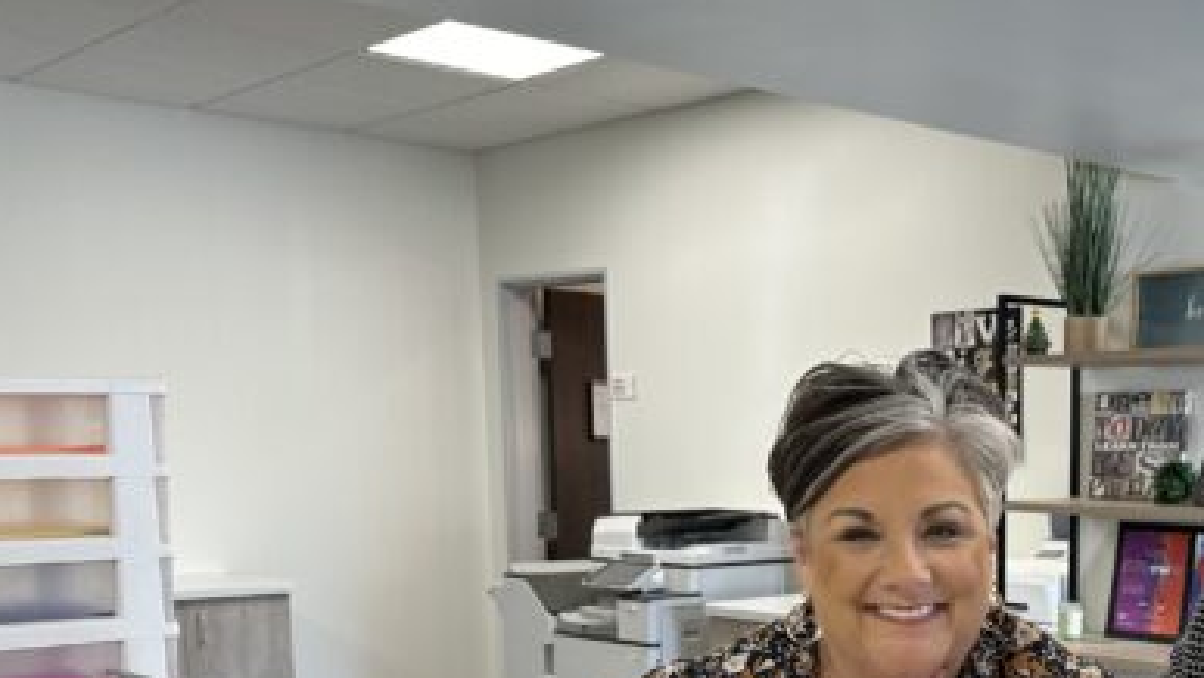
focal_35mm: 47
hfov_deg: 41.8
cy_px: 634
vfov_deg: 24.6
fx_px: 1501
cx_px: 968
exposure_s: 1/120
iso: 125
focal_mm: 6.86
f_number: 1.78
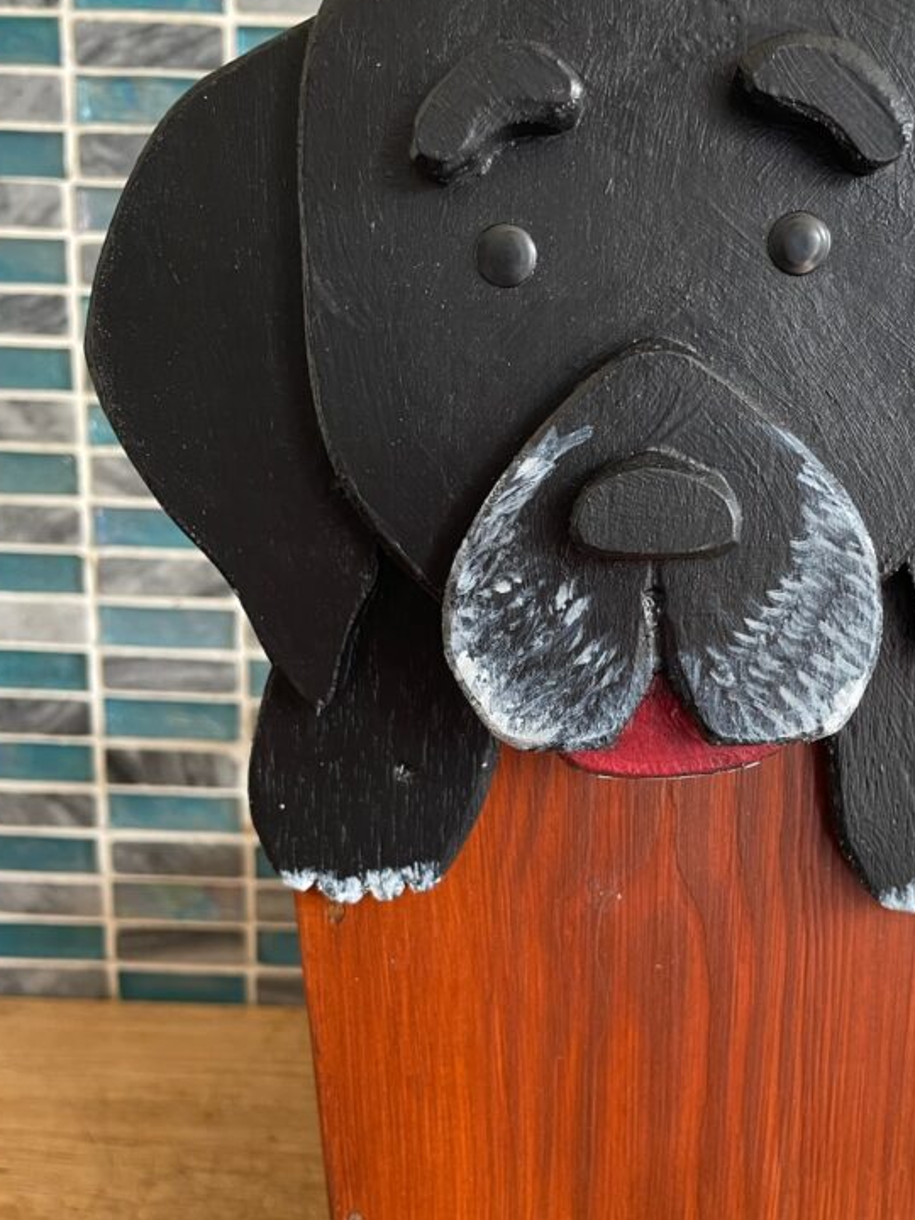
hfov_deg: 38.3
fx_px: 1304
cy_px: 707
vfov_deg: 49.9
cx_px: 600
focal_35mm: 37
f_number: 1.6
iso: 125
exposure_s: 1/79
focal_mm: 4.2
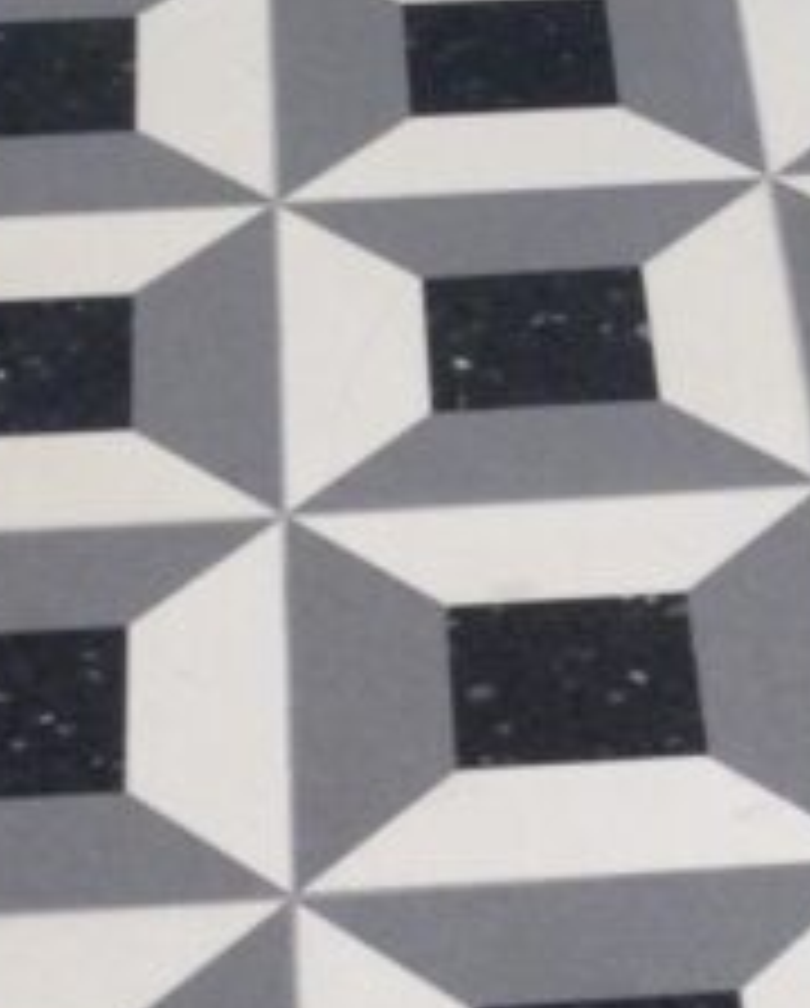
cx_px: 652
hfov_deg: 10.5
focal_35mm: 147
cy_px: 634
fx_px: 4393
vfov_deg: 13.1
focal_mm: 4.12
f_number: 2.4
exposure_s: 1/60
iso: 64
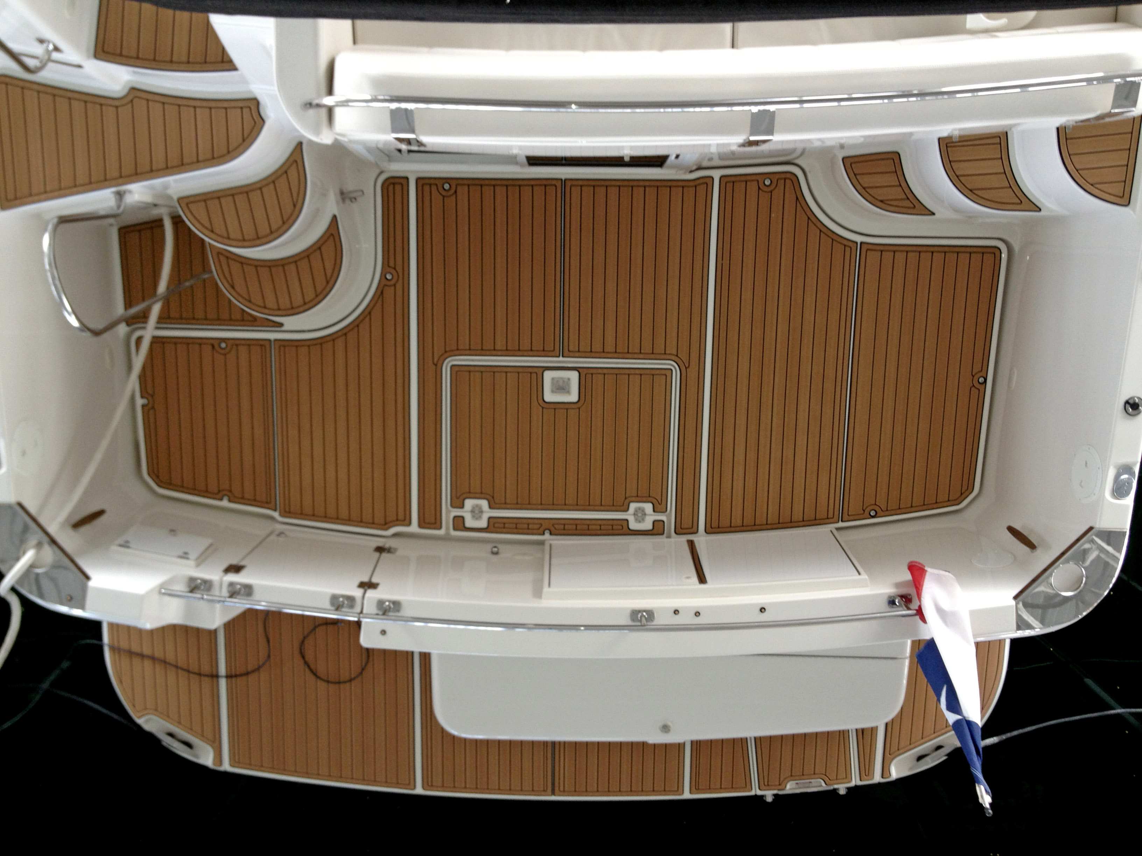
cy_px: 428
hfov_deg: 52.6
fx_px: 1155
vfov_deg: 40.7
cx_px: 571
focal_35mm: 35
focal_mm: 4.28
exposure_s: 1/30
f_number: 2.4
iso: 50
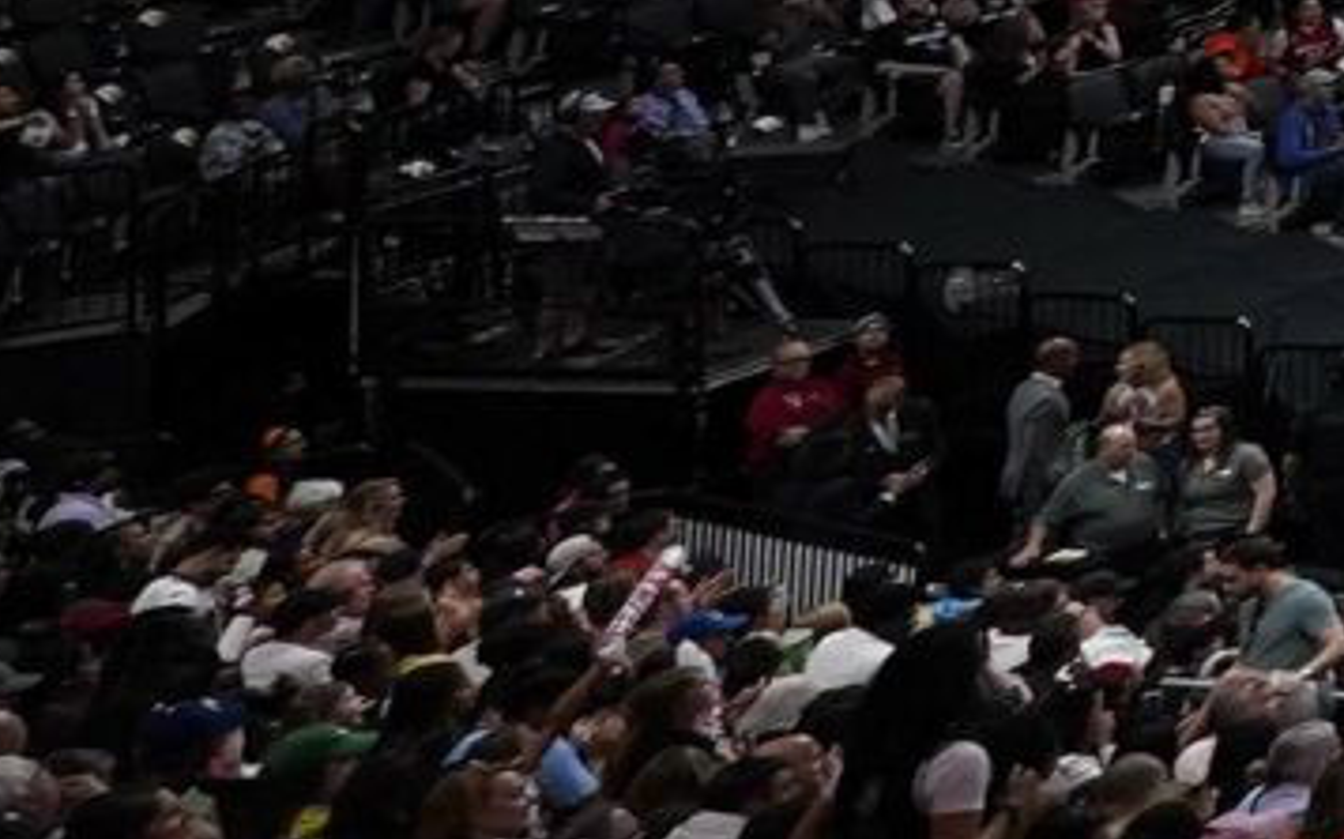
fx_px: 4285
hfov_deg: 9.4
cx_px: 4759
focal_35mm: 117
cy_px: -1217
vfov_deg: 9.8
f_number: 4
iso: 1000
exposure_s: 1/250
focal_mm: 16
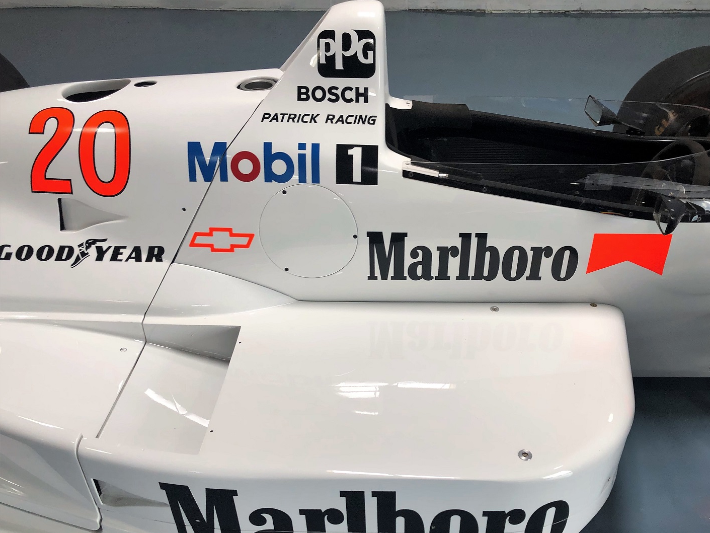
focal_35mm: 32
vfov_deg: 44.1
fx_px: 657
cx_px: 405
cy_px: 302
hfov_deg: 56.6
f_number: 1.8
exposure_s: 1/120
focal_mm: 4
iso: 50
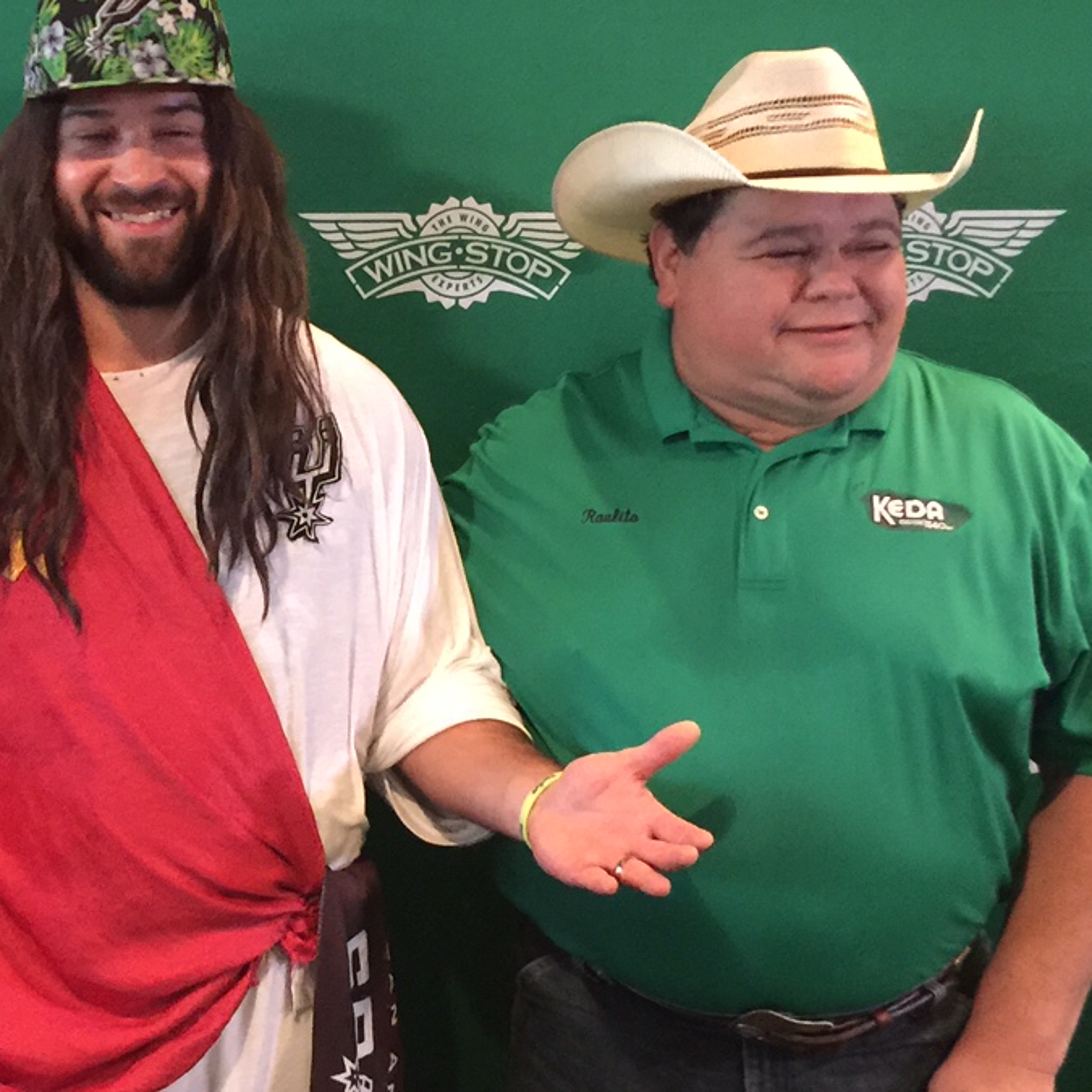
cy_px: 529
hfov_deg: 26.5
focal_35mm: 62
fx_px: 2213
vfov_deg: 27.7
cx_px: 53
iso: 100
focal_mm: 4.15
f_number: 2.2
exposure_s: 1/4
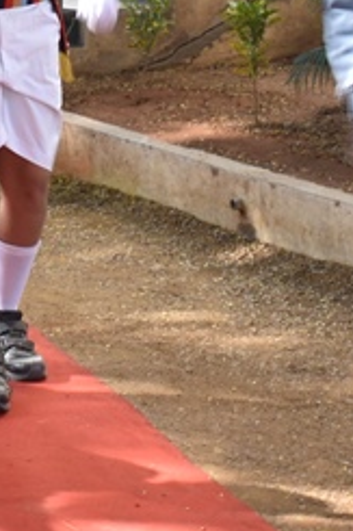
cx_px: -247
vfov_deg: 10.7
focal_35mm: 188
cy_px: -148
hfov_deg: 7.1
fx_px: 2769
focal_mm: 30
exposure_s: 1/60
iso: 100
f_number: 4.2
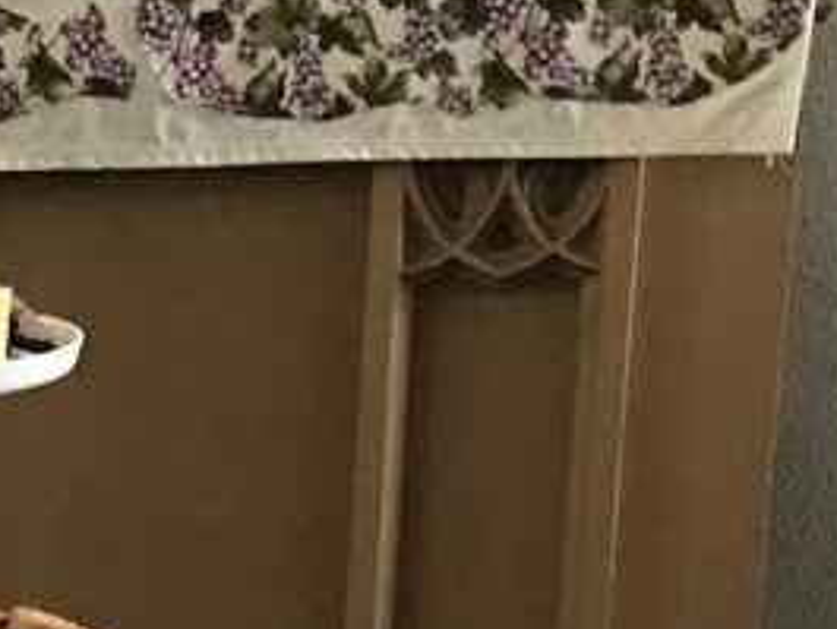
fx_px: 4088
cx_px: -992
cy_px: 1299
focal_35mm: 169
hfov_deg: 10.5
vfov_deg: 8.3
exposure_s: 1/15
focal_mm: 3.99
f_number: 1.8
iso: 50
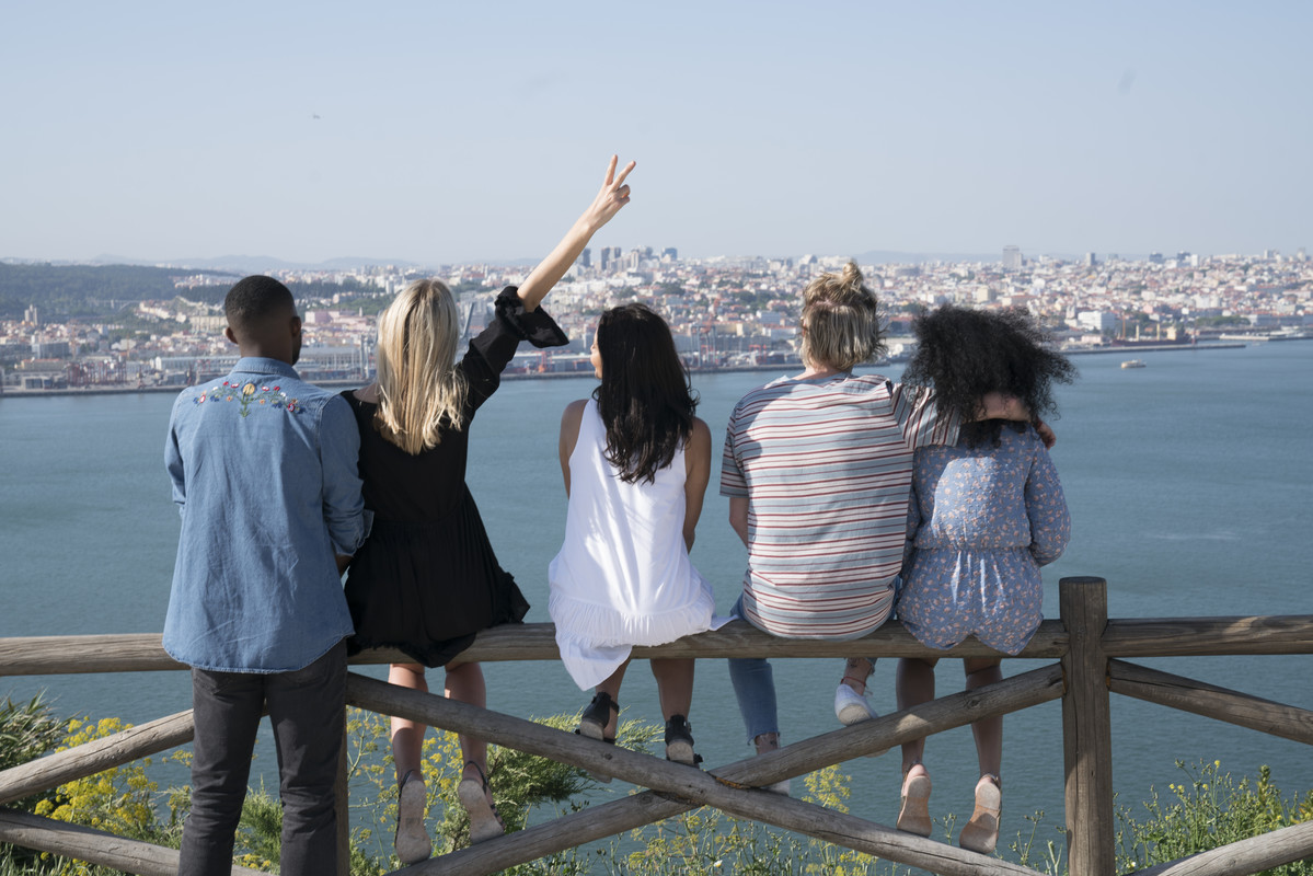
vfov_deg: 23.8
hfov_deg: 35.0
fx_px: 2079
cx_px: 656
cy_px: 438
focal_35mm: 57
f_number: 8
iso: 100
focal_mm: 57
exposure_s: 1/200
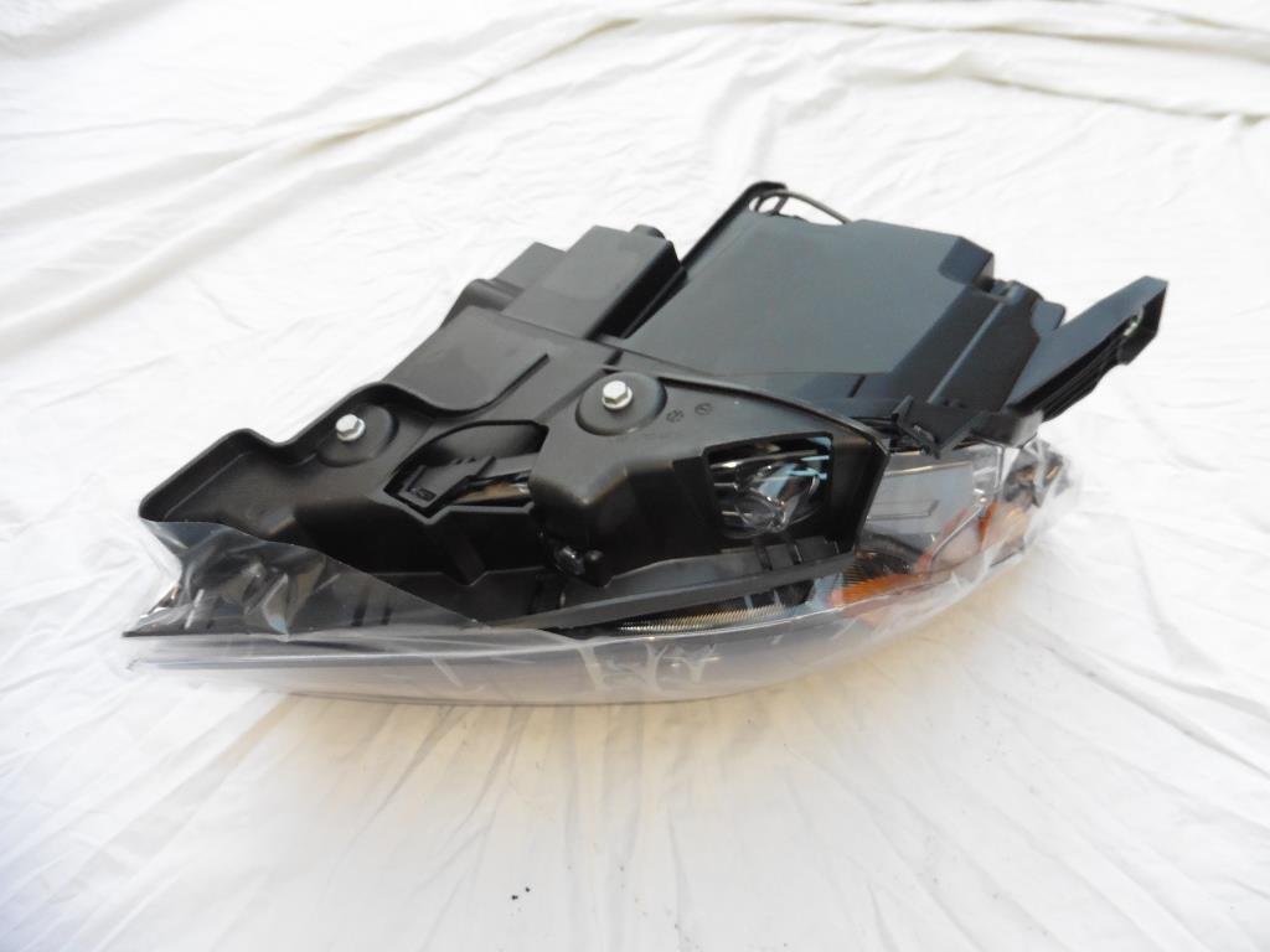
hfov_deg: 71.6
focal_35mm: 24
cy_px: 476
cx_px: 635
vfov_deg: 56.8
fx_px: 881
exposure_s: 1/160
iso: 400
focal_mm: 4.3
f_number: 3.5
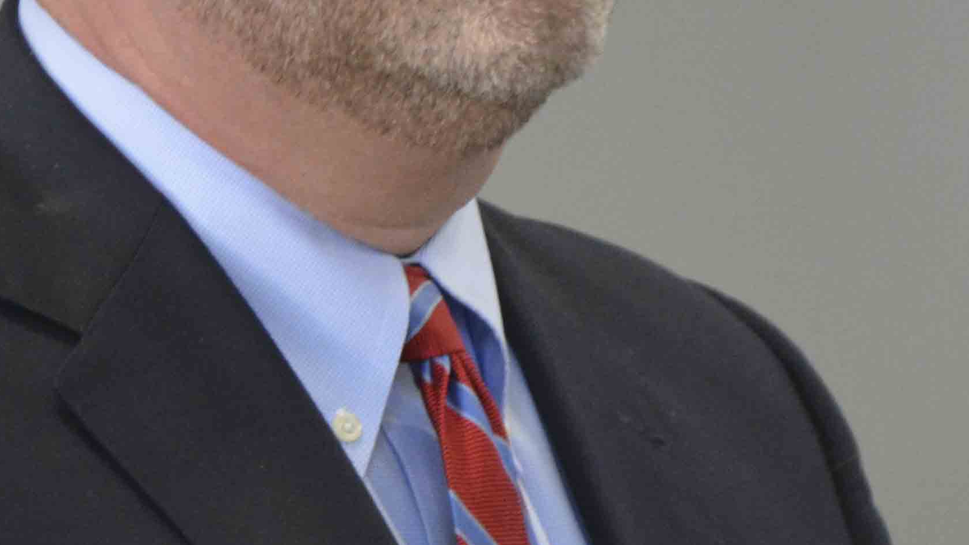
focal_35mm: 308
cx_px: 369
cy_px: 331
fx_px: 7910
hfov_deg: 7.0
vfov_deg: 3.9
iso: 2000
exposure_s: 1/100
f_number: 5.6
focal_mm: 55
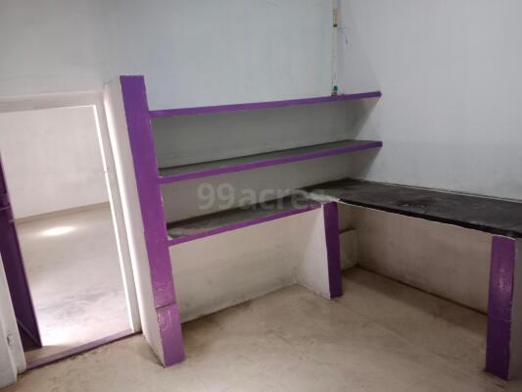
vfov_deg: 53.1
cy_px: 196
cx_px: 261
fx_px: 392
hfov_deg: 67.3
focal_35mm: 26
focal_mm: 3.96
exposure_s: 1/33.3
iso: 1721
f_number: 1.8
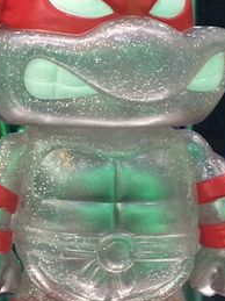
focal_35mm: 108
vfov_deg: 18.0
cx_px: -131
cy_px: 49
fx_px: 937
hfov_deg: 12.8
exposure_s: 1/30
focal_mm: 4.12
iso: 100
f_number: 2.2
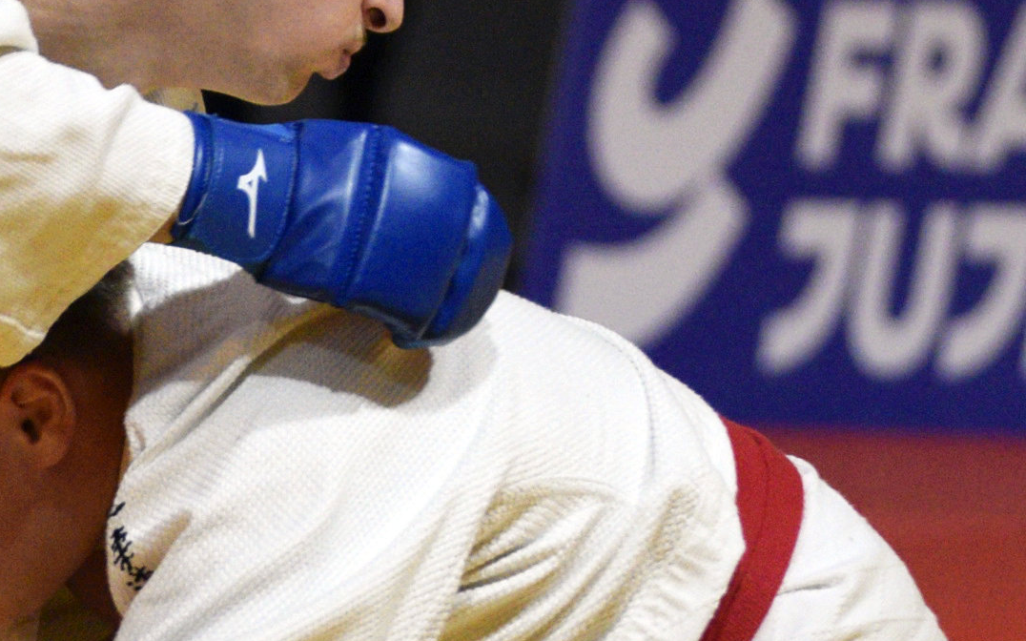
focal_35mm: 607
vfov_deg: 2.2
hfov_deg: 3.5
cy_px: 794
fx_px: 16973
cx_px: 355
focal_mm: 95
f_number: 3.2
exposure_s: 1/1600
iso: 1600
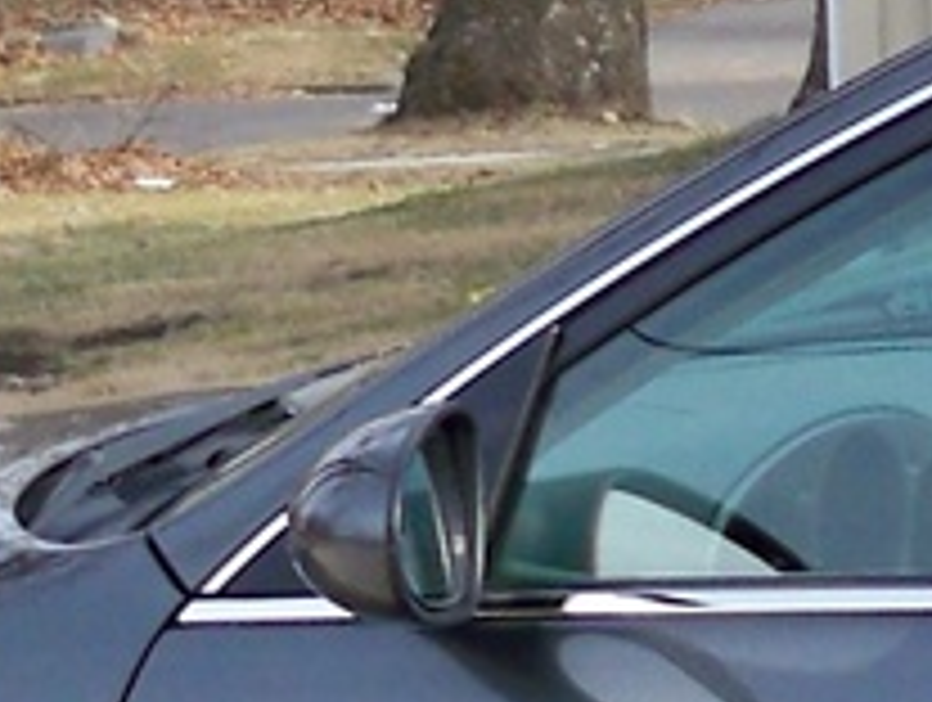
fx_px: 7282
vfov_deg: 5.5
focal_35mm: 270
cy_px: 896
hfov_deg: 6.9
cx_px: 2310
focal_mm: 6.3
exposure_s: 1/500
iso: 80
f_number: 3.1
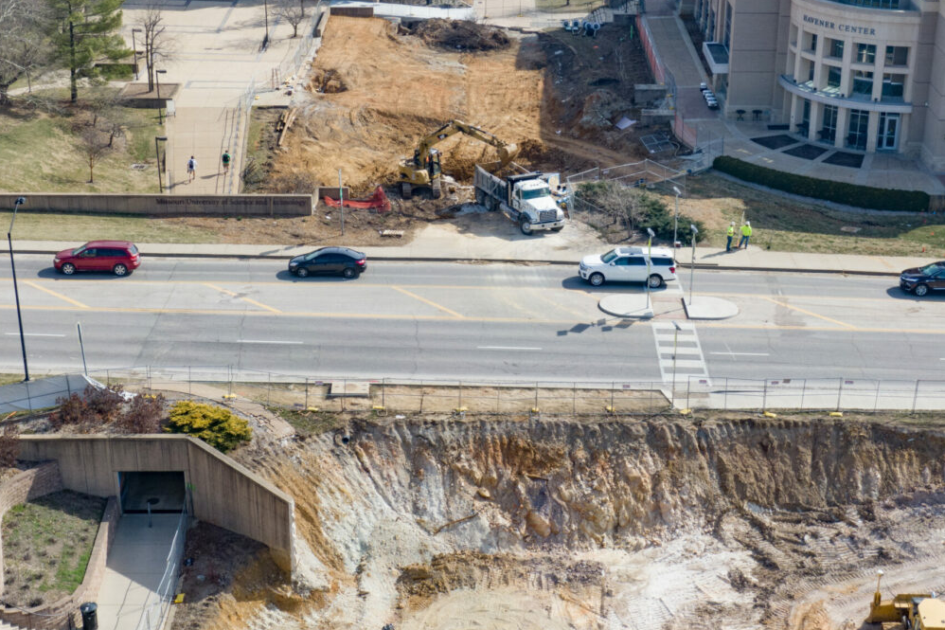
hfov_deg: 33.4
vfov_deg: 22.6
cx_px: 501
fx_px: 1575
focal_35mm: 60
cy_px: 322
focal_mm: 8.6
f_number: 3.8
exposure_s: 1/500
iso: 100
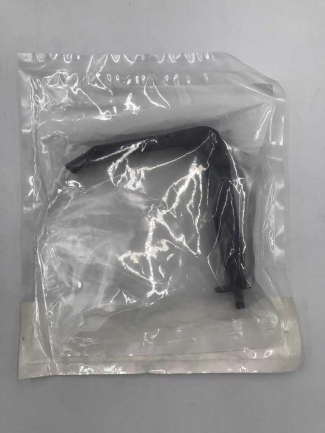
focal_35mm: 28
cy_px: 216
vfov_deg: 63.4
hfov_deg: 49.7
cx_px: 162
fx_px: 351
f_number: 1.8
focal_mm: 3.99
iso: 20
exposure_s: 1/224
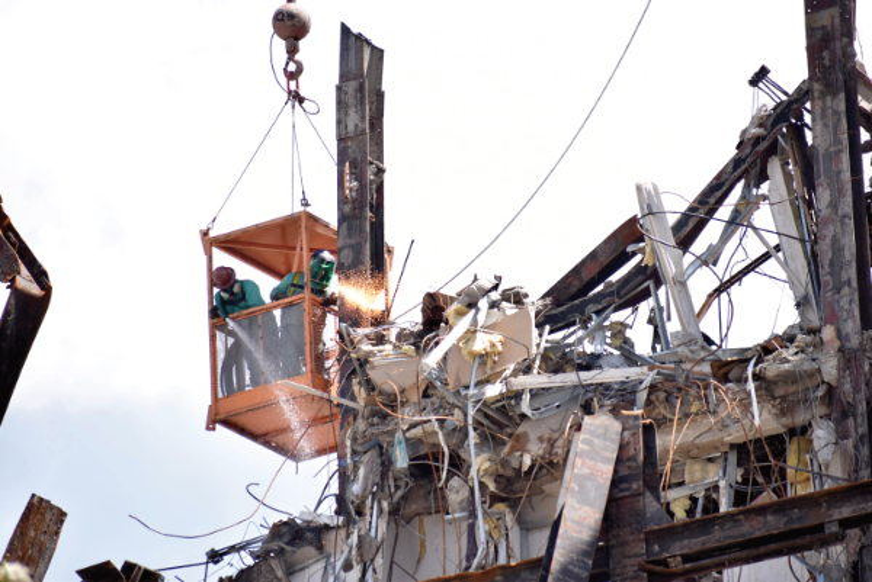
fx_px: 7090
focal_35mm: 292
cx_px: 436
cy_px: 291
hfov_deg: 7.0
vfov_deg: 4.7
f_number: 5.3
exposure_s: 1/800
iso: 400
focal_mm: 195
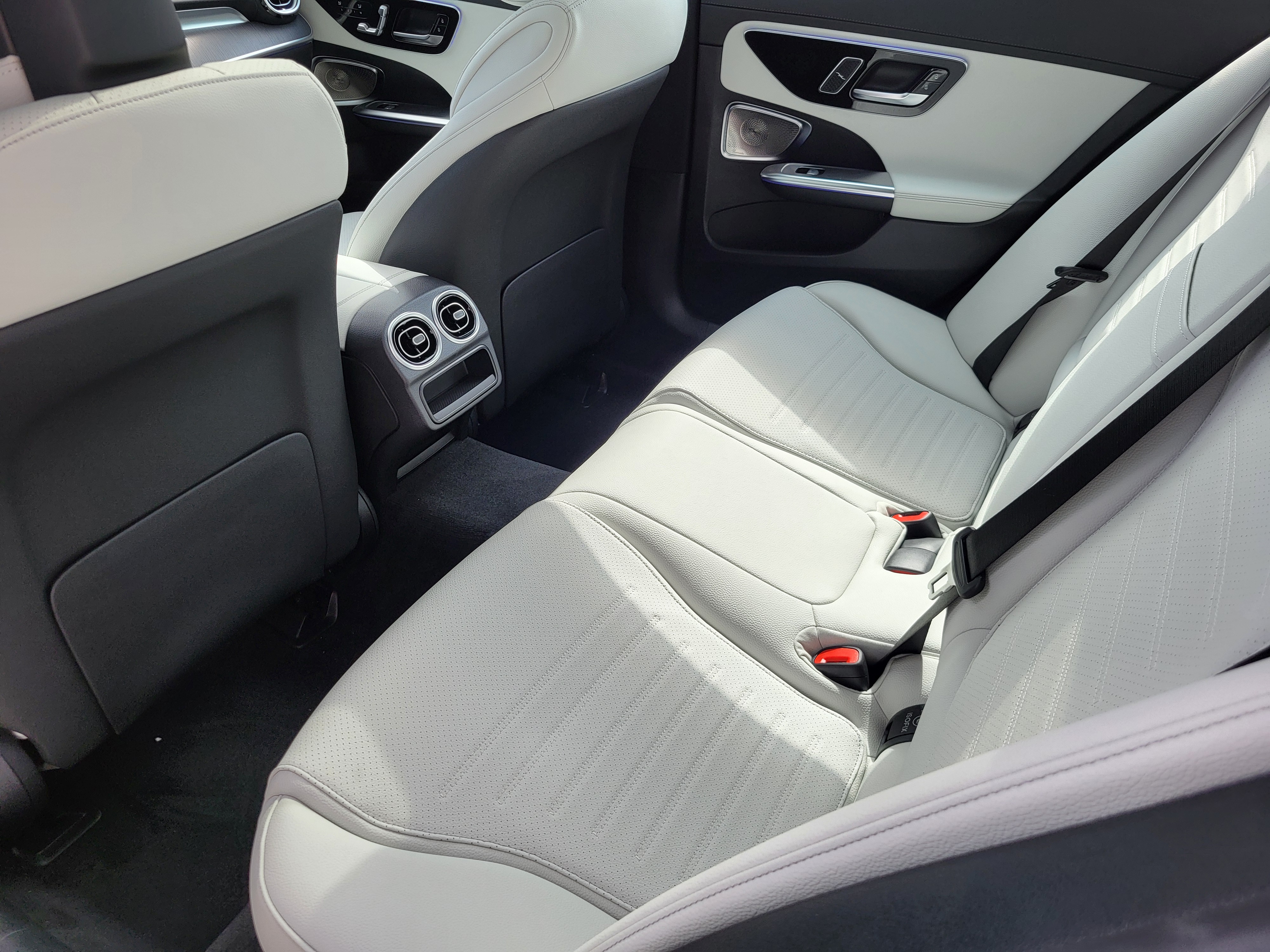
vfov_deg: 53.1
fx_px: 954
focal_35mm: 26
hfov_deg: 67.3
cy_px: 476
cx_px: 635
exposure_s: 1/462
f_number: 1.8
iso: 40
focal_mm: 5.4
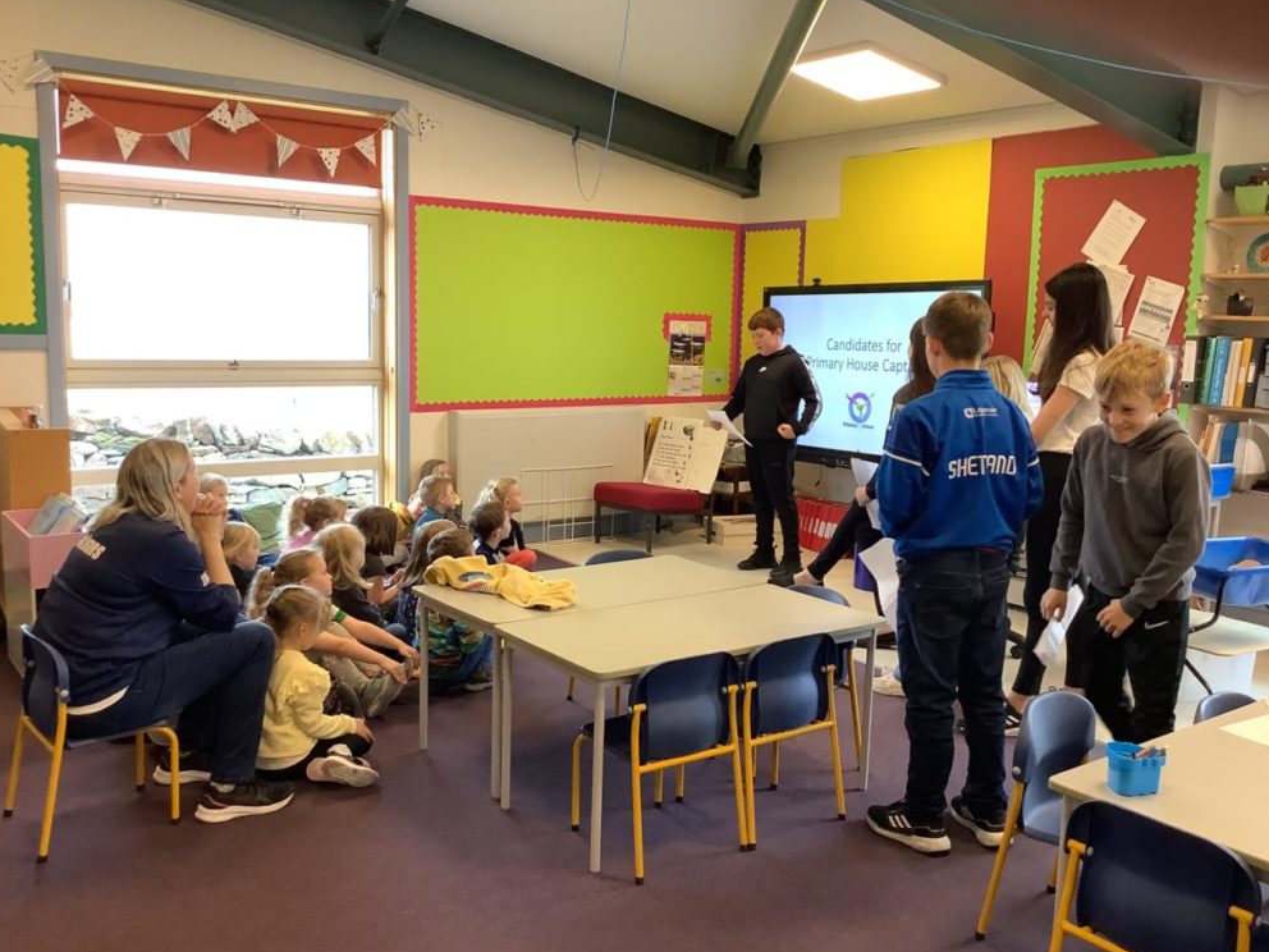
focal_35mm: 32
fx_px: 1173
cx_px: 623
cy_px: 480
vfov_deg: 44.2
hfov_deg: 56.8
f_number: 2.4
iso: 125
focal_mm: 3.3
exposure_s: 1/50
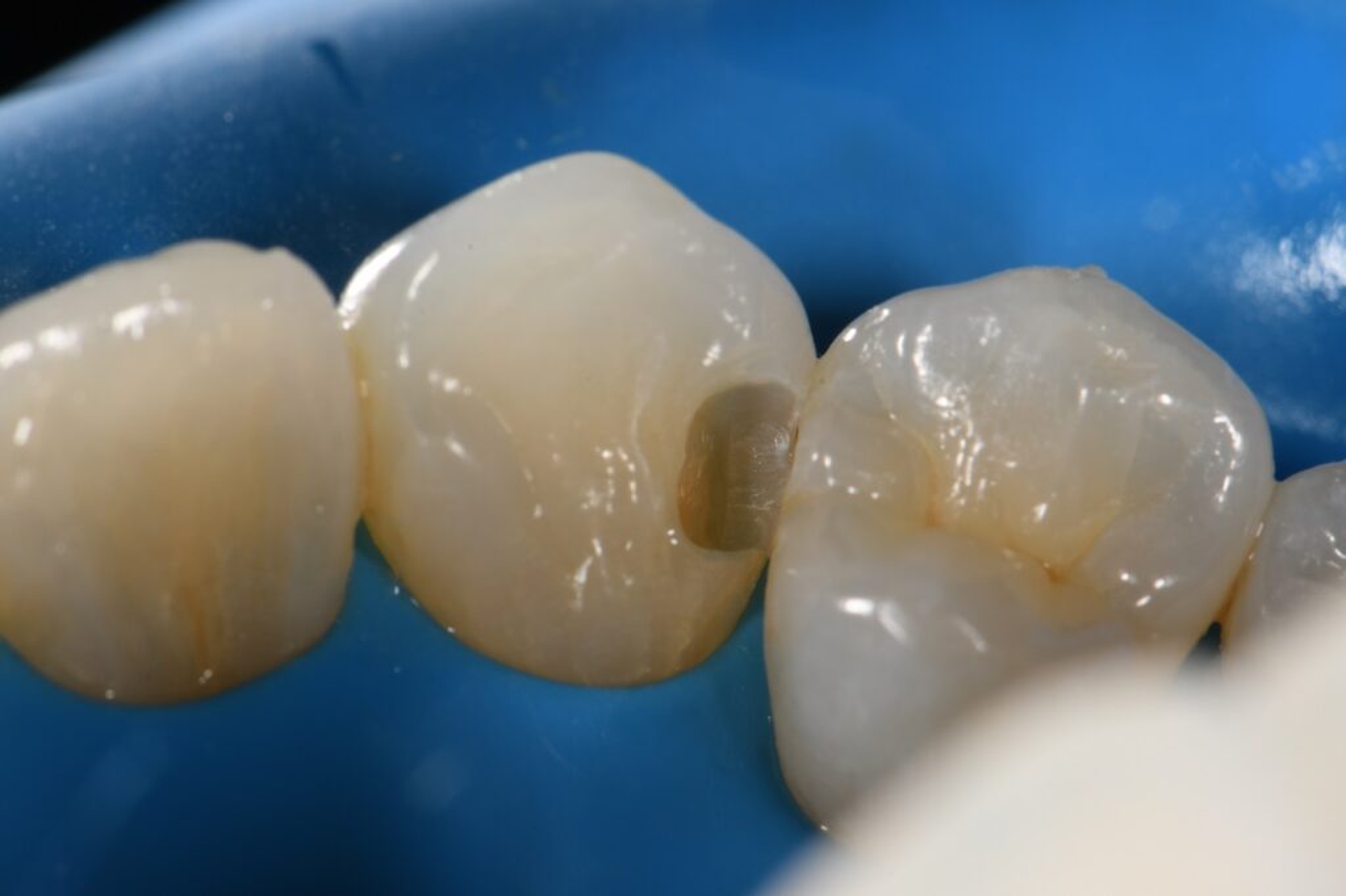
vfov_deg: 8.7
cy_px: 448
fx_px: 5868
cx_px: 673
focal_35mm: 157
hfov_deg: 13.1
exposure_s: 1/160
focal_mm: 105
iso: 200
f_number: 32
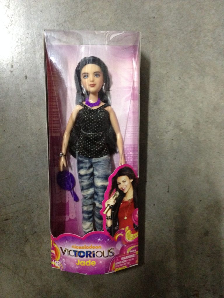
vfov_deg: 52.6
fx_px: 302
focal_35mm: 35
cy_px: 149
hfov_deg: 40.7
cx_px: 112
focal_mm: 4.28
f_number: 2.4
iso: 500
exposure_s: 1/15
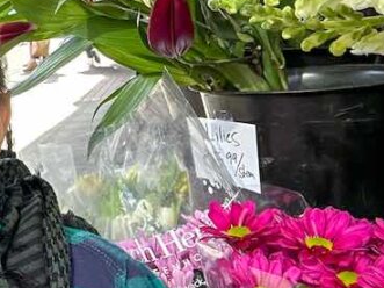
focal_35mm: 75
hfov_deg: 21.4
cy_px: 81
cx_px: -209
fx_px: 832
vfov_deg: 19.5
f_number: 1.9
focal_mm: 2.69
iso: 25
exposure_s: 1/170
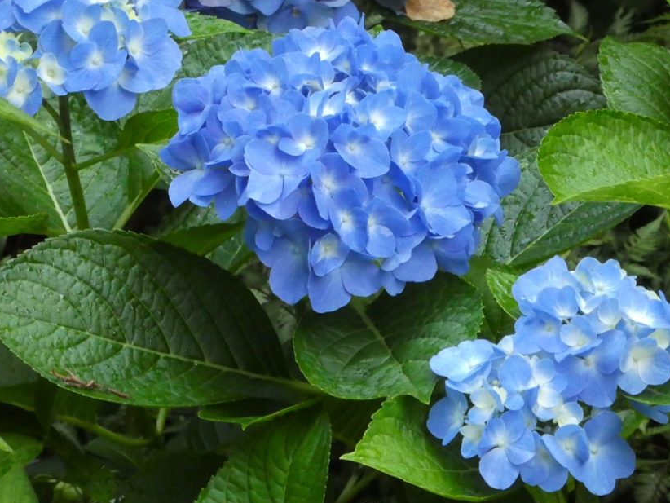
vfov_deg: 7.9
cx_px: 354
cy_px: 214
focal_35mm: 188
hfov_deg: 10.5
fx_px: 3640
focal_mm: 27.1
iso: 1600
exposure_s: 1/80
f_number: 5.4
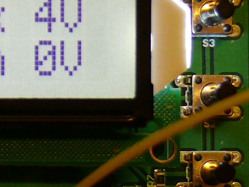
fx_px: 2166
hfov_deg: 6.5
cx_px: -68
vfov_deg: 4.9
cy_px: 66
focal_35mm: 301
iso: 200
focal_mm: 14.2
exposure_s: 1/20
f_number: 3.2
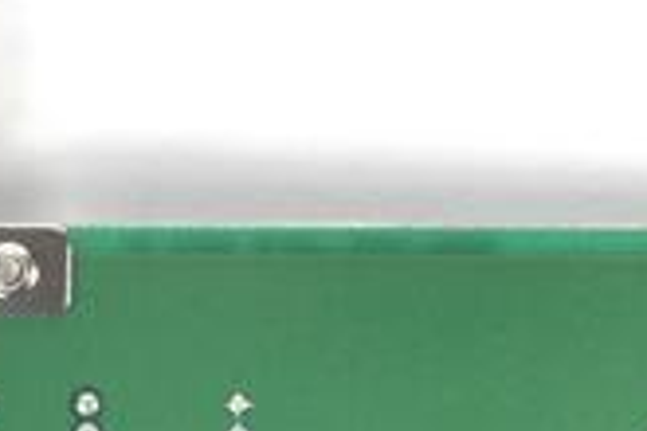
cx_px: 616
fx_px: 1761
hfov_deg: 20.3
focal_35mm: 98
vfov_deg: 13.5
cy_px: 537
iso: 200
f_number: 13
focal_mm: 18
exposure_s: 1/200
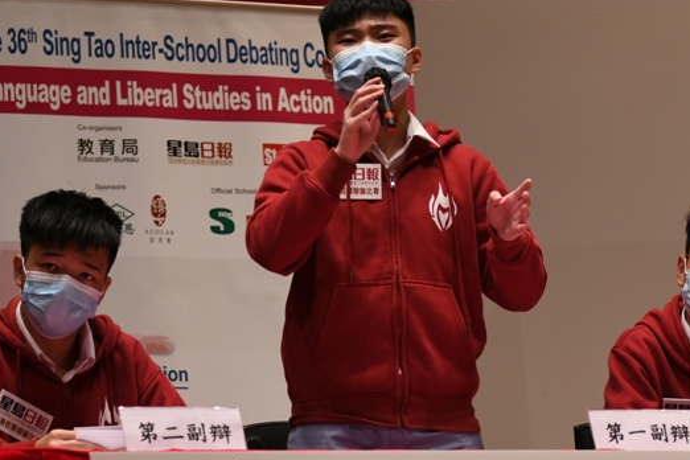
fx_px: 3756
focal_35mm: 196
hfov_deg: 10.5
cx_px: 391
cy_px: 322
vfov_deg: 7.0
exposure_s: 1/100
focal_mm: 100
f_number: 5
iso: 1600
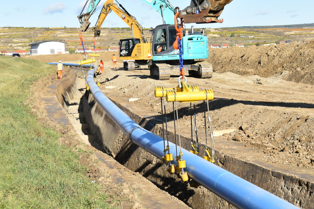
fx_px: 715
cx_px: 110
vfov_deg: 16.6
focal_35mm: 82
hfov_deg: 24.7
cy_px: 89
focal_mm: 42
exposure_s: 1/400
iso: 200
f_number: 10
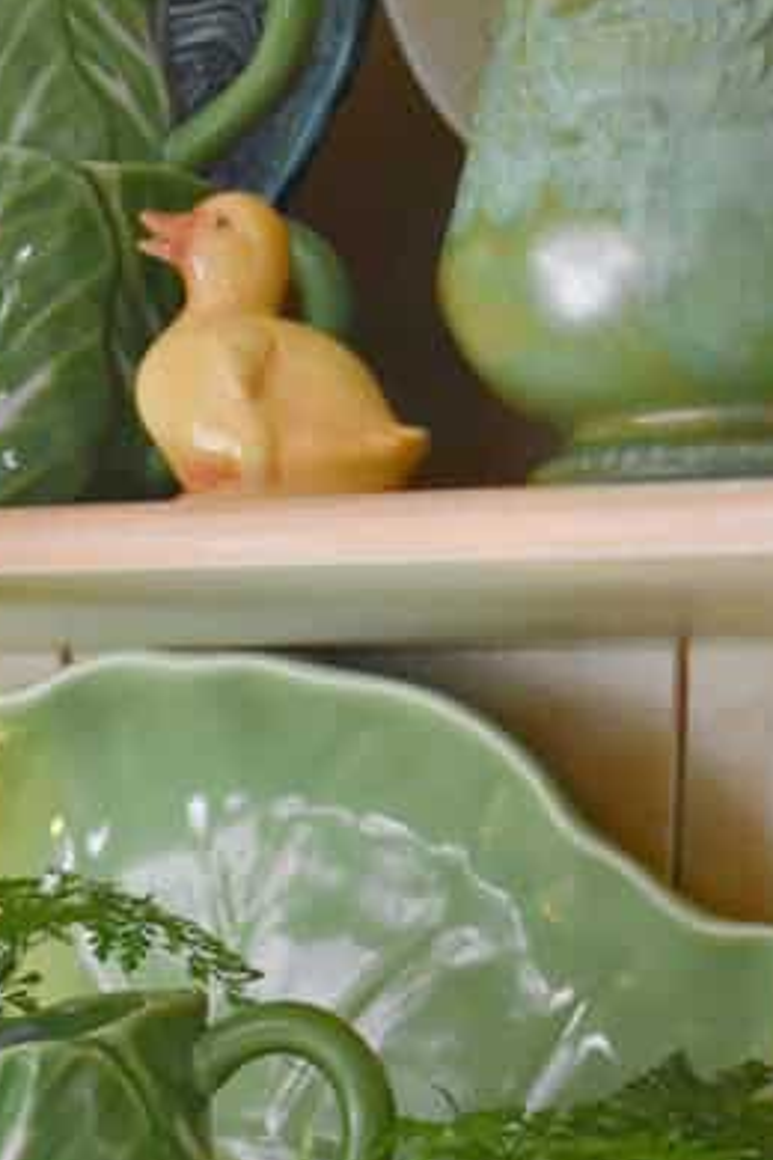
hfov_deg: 10.2
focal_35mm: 133
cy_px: 970
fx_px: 4283
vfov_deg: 15.3
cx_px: 51
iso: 2200
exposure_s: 1/60
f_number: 4.2
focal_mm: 30
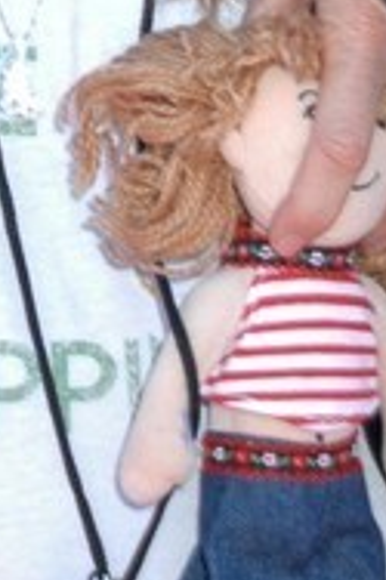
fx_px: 5269
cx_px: -309
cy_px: -680
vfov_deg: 6.1
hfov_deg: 4.2
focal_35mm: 327
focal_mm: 40
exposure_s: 1/250
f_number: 8
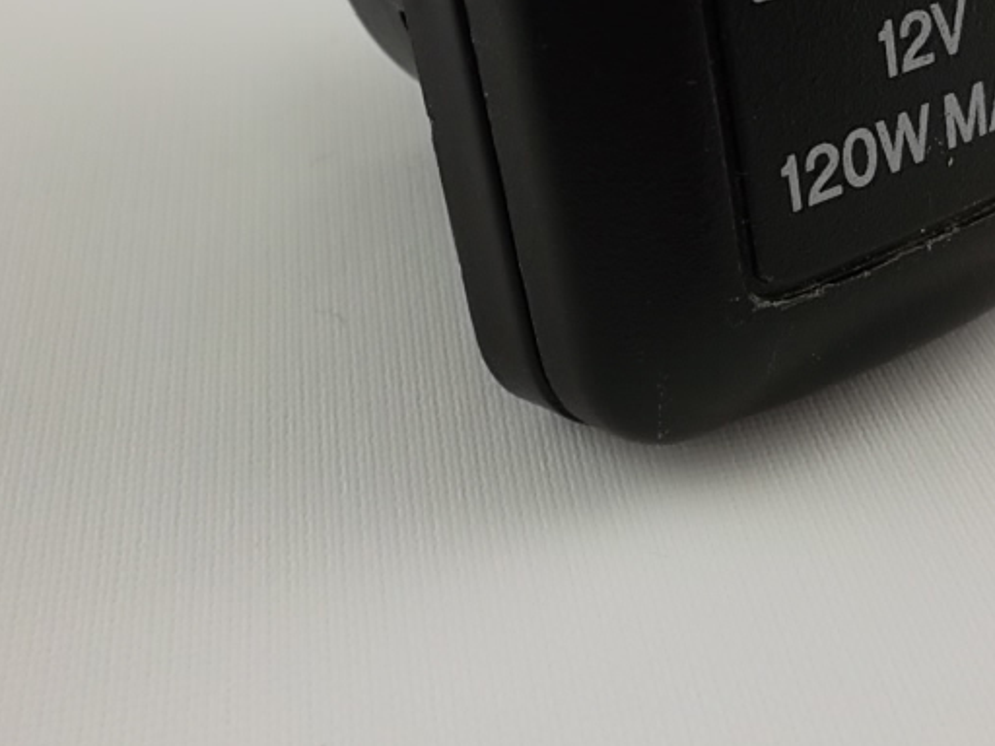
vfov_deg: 26.2
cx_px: 672
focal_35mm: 54
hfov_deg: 35.2
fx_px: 1552
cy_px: 89
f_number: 3.5
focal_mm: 4.9
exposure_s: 1/45
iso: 80
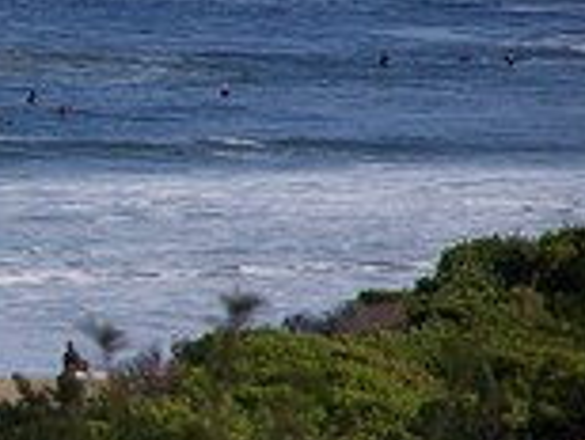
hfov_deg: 1.8
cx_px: -338
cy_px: 89
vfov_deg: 1.4
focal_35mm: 1094
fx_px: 18517
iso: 64
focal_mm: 55.9
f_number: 5
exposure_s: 1/320
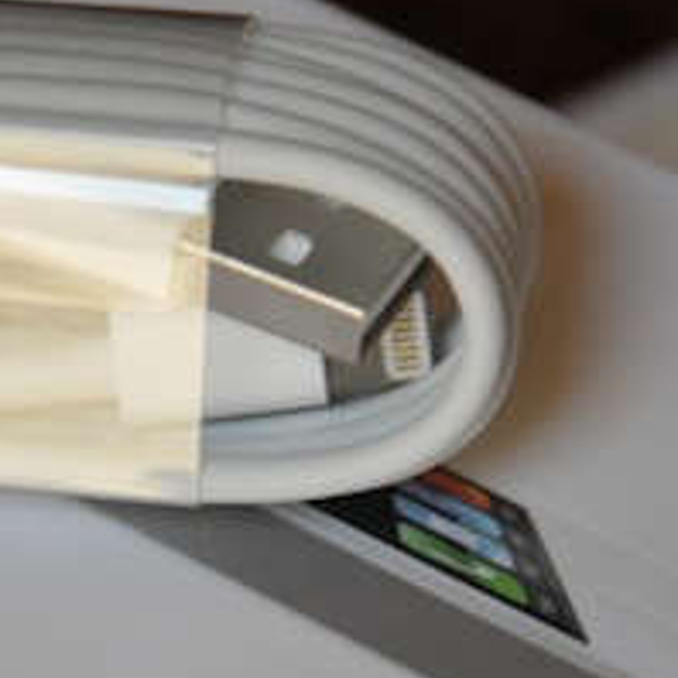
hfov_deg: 1.9
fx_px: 19921
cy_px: 505
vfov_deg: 1.9
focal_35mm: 899
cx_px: -10
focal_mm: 200
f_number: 5.6
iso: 200
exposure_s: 1/40
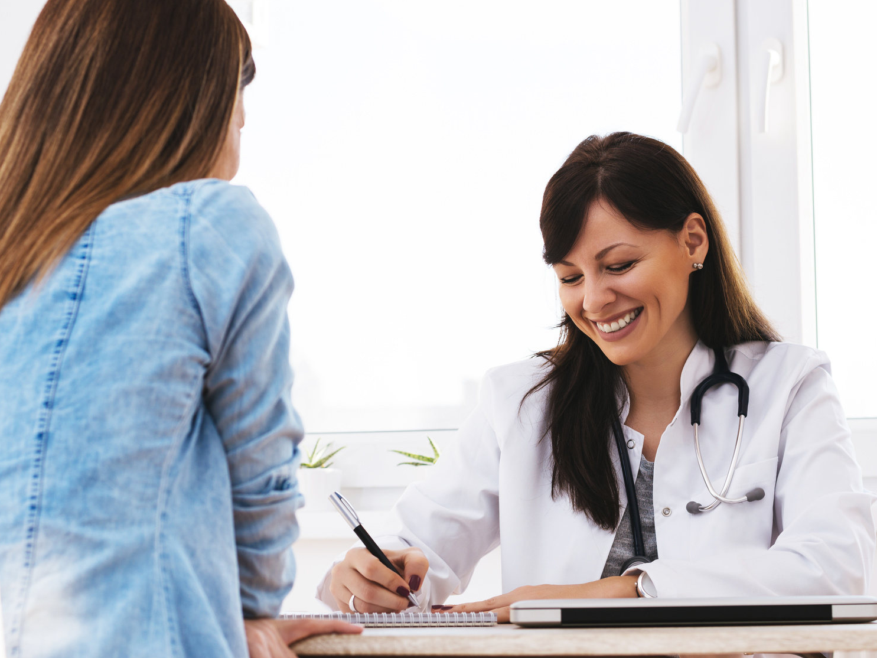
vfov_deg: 18.0
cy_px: 330
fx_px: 2078
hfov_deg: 23.8
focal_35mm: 82
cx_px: 453
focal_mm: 50
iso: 100
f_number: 4
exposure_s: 1/160
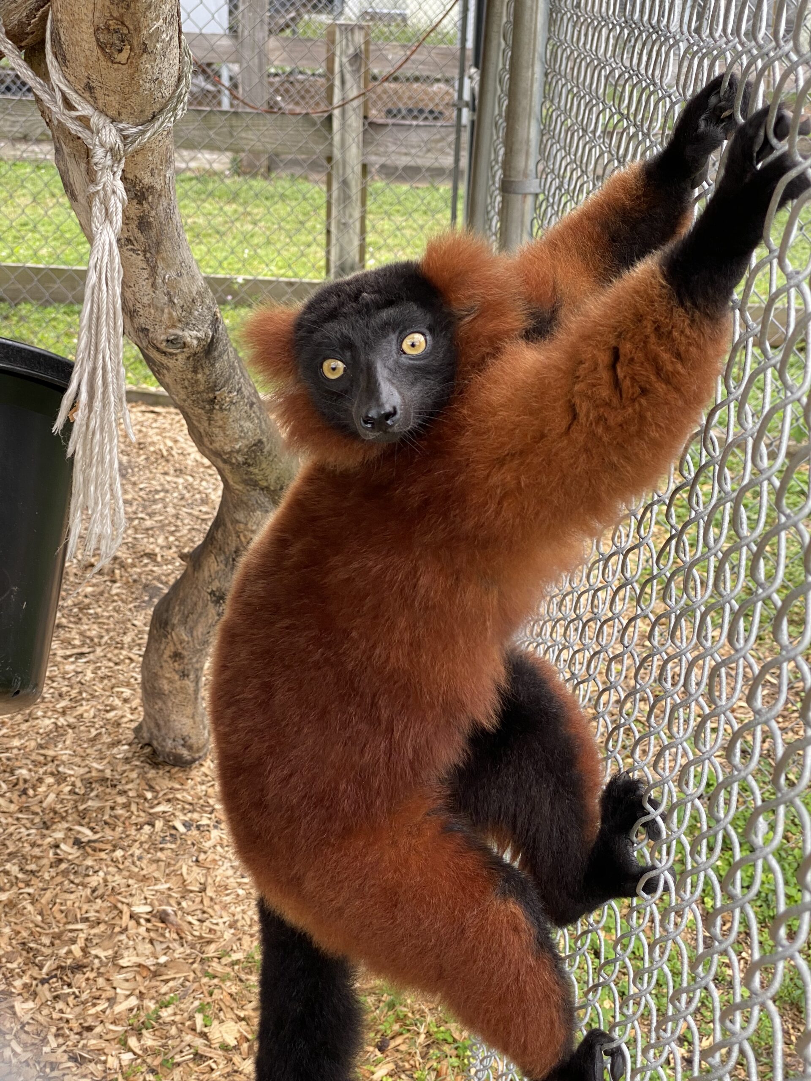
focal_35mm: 52
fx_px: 1624
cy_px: 540
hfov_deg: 28.0
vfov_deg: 36.8
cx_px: 406
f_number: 2
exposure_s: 1/122
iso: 25
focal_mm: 6
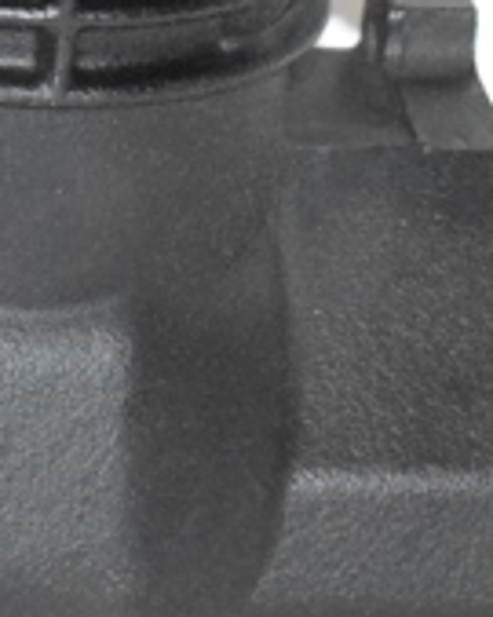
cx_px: -482
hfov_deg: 4.4
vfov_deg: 5.6
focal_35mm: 347
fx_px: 6335
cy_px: 35
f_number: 8
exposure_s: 1/60
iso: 6400
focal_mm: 52
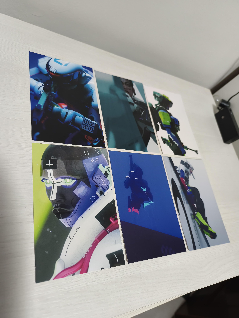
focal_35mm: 23
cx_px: 120
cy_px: 159
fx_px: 212
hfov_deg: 58.9
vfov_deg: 73.9
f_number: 1.65
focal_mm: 6.14
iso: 2000
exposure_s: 1/20
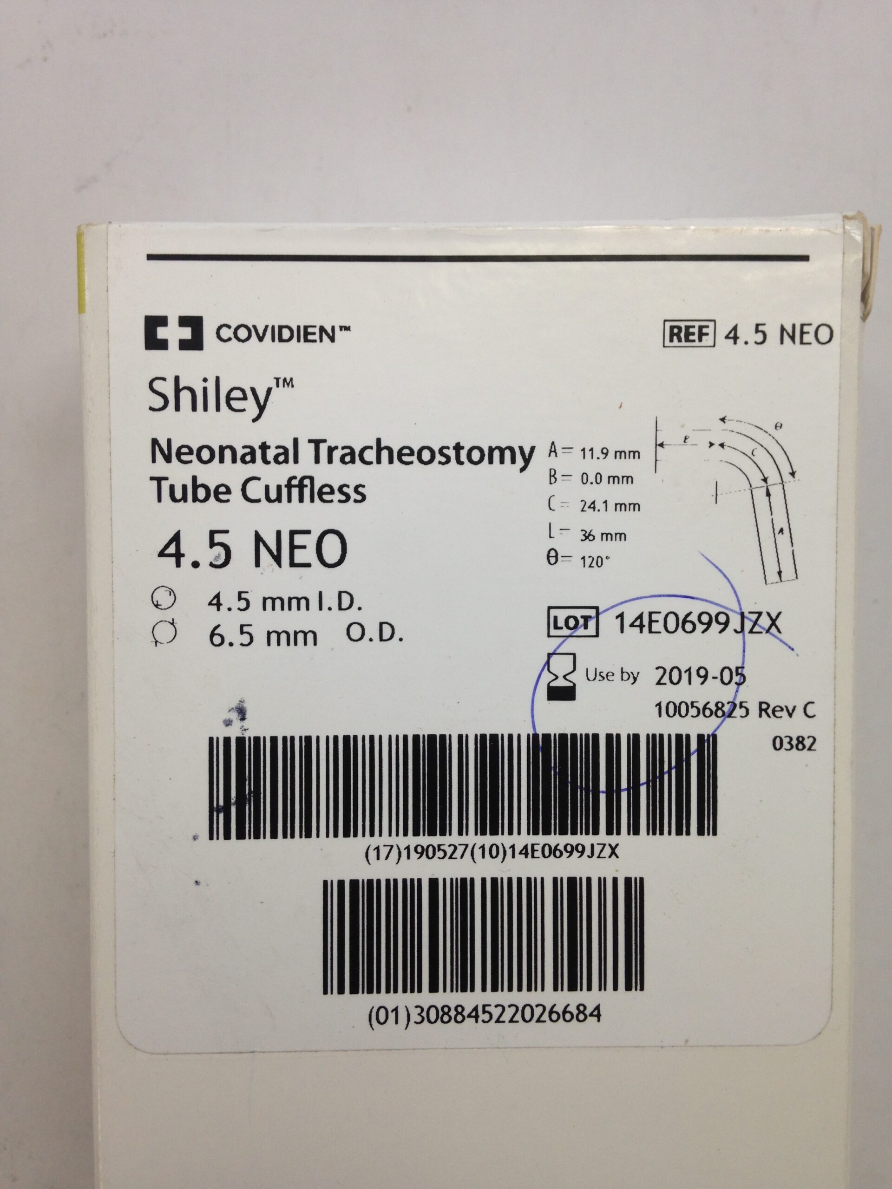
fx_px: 1134
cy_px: 594
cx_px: 446
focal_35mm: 33
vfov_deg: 55.4
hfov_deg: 42.9
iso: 50
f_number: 2.4
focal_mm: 4.12
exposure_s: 1/60
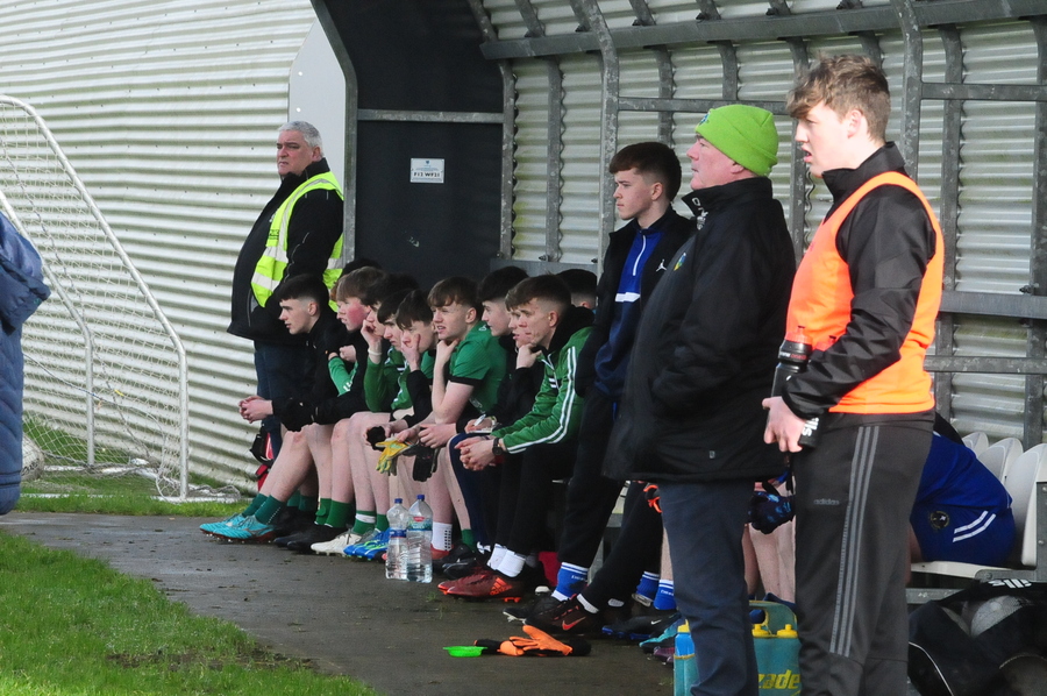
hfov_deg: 6.9
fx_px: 8715
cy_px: 348
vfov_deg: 4.6
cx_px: 524
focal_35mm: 300
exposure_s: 1/800
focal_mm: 200
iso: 3200
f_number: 14
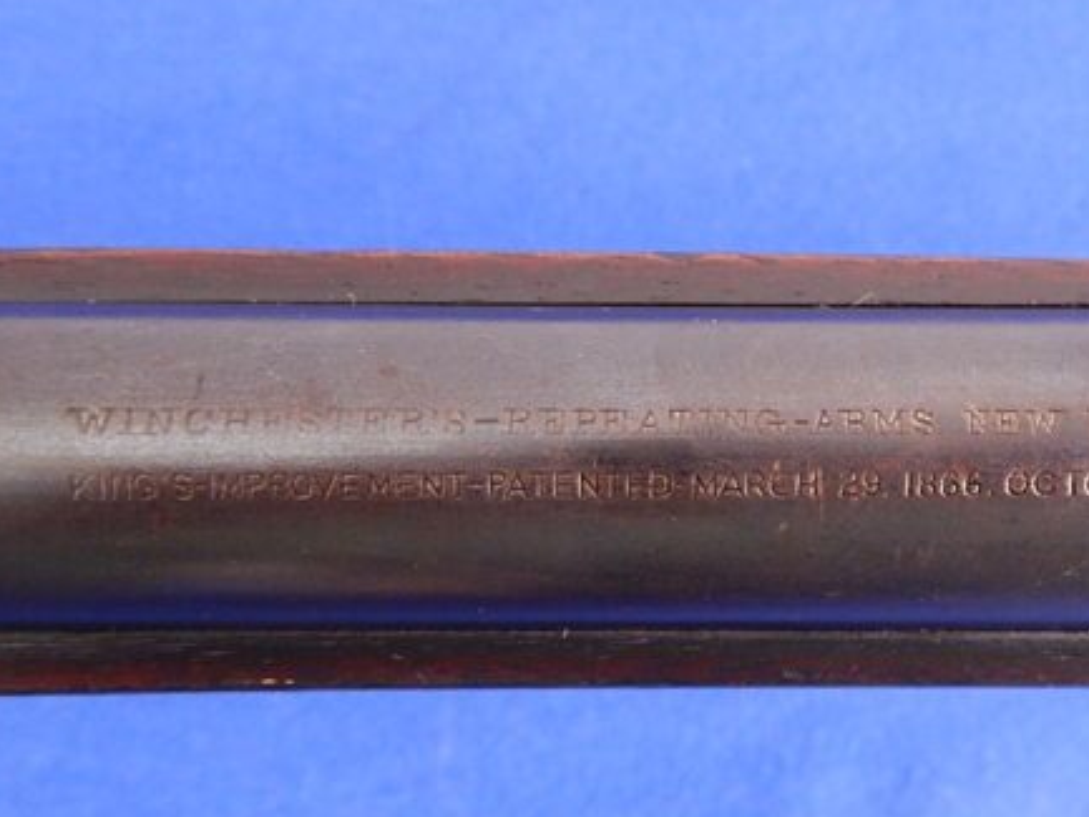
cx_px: 780
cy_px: 460
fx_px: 1227
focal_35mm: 39
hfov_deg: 46.6
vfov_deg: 36.8
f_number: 3
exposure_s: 1/8
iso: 500
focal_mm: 4
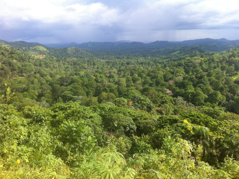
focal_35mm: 35
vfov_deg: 40.6
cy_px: 90
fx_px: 241
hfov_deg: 52.7
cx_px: 120
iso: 80
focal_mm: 3.85
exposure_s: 1/444
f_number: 2.8
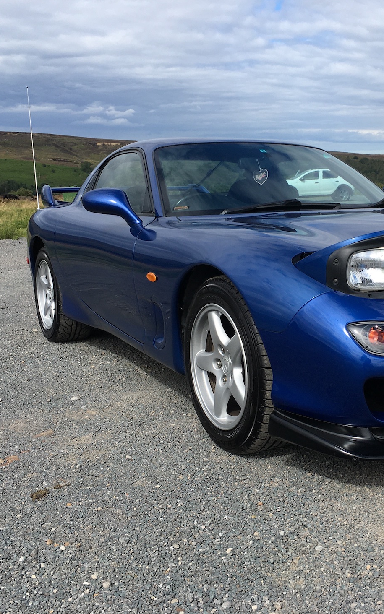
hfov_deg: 30.1
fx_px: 703
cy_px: 310
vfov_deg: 47.2
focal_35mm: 42
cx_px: 282
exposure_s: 1/1570
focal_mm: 4.15
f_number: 2.2
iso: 25
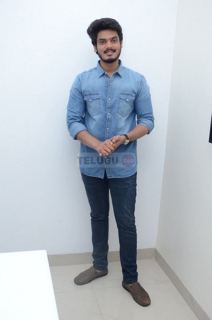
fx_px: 346
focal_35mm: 39
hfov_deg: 34.1
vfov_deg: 49.6
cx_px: 106
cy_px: 160
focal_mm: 26
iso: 800
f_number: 7.1
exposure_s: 1/125
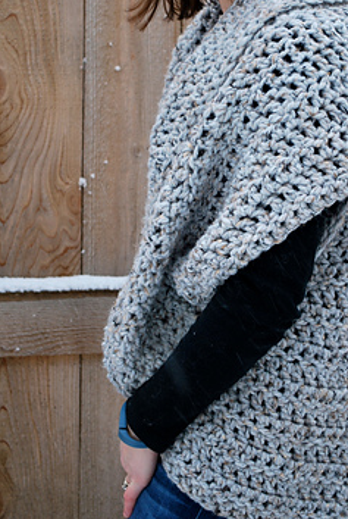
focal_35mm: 117
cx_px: 231
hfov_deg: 11.8
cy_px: 196
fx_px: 1684
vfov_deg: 17.5
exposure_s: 1/60
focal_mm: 55
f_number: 5.6
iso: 200
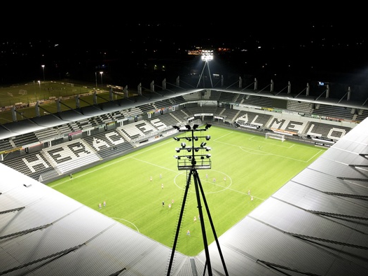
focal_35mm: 32
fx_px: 340
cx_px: 174
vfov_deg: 43.9
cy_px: 110
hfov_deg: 56.8
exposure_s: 1/15
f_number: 2.8
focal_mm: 4.5
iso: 370
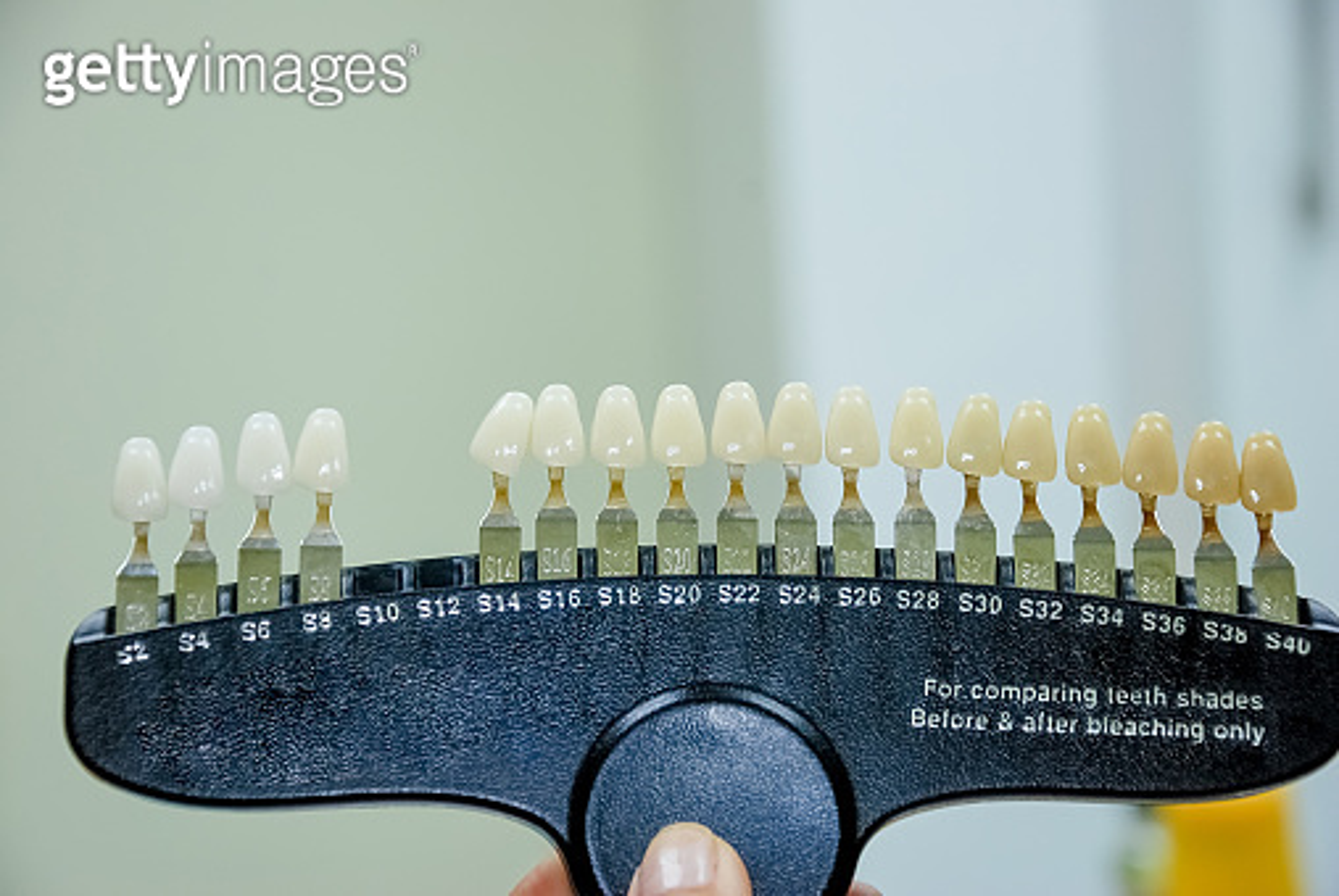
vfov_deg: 11.5
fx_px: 4468
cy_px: 448
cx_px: 670
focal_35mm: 120
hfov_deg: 17.0
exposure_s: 1/80
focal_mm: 80
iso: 400
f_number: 6.3
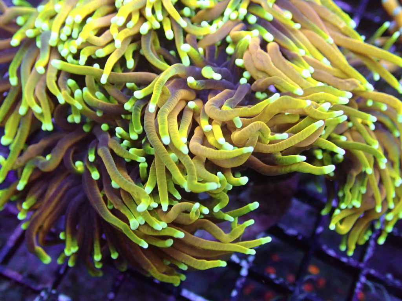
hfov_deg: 49.0
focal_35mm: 38
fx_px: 441
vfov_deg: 37.7
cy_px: 150
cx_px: 201
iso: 500
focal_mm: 6.86
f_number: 2.7
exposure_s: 1/160
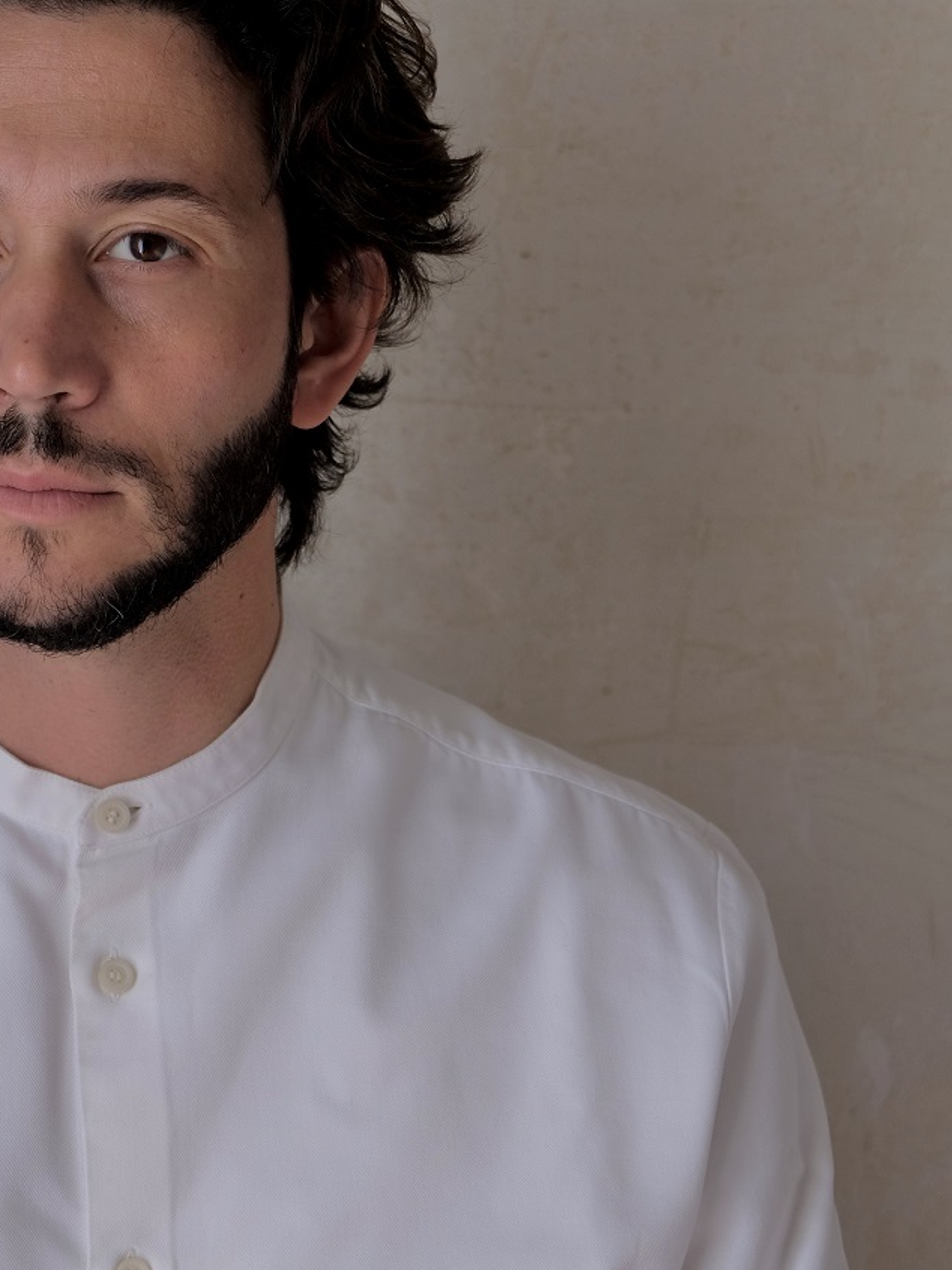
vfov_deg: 22.4
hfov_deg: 16.9
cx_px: 266
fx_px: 3189
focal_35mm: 87
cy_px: 430
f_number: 5
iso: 400
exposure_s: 1/125
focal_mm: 34
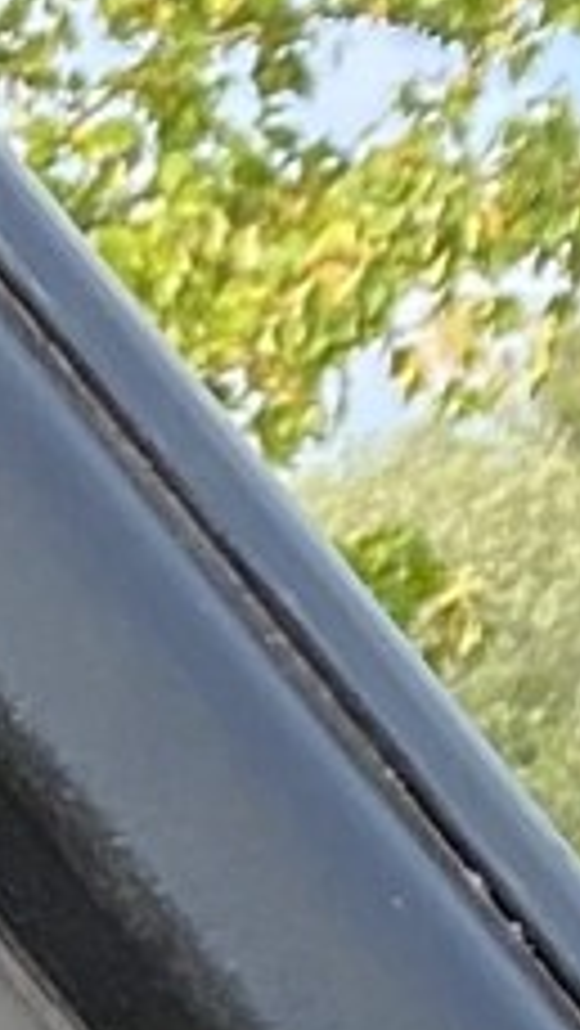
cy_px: 3346
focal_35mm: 247
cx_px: -2828
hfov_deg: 4.1
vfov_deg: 7.4
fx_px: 6746
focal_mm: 4.25
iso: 32
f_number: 1.8
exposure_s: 1/772
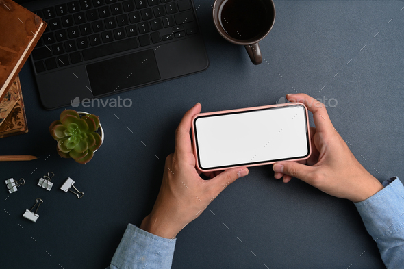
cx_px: 202
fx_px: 516
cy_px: 134
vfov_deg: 29.2
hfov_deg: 42.8
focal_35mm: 46
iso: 250
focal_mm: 46
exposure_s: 1/10
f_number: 11
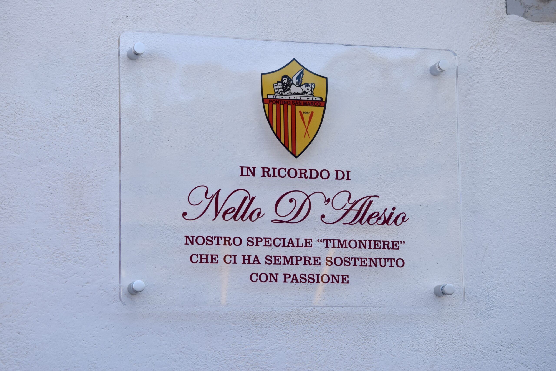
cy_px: 186
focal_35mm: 99
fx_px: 1529
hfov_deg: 20.6
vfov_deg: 13.8
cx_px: 278
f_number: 8
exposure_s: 1/250
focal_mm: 66
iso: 200
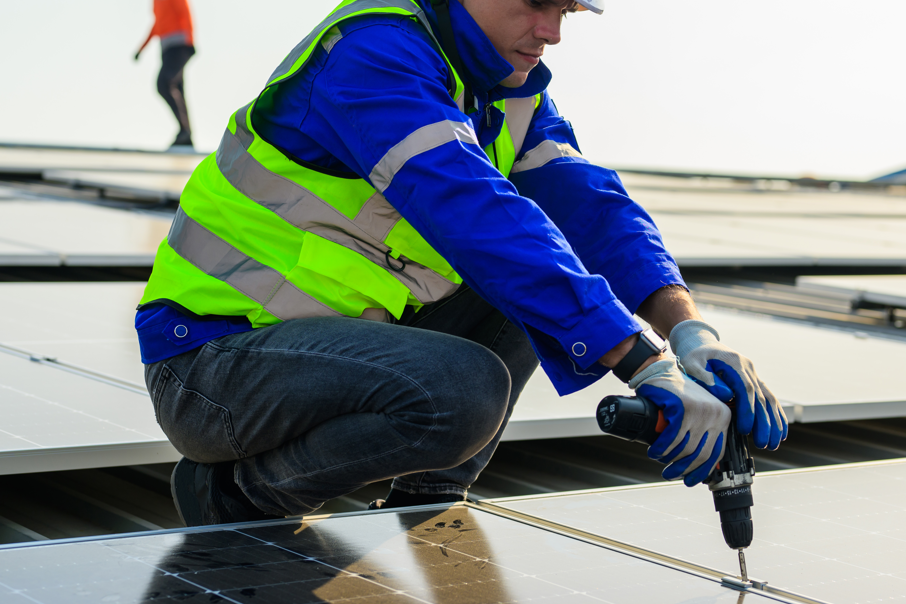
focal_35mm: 76
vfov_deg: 17.9
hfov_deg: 26.5
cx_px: 594
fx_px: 1912
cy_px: 271
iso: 64
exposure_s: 1/640
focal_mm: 50
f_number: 3.5
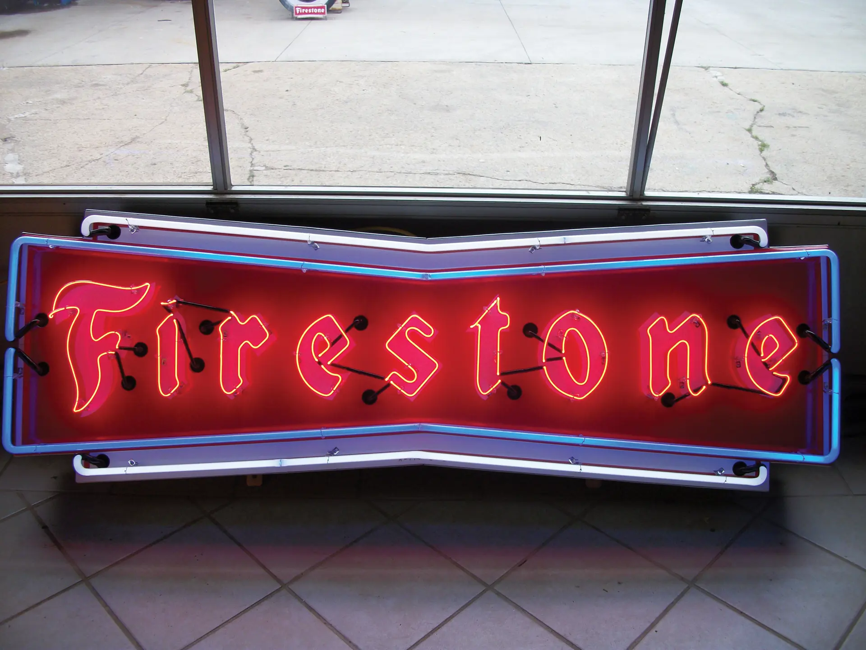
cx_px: 433
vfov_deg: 44.2
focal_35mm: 32
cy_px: 325
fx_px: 801
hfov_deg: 56.8
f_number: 2.9
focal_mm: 5.7
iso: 80
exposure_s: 1/200
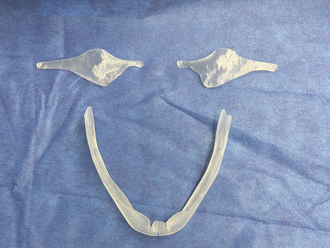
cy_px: 124
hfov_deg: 39.7
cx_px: 165
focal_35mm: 48
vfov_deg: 30.3
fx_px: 458
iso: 125
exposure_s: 1/120
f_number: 1.78
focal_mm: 6.76
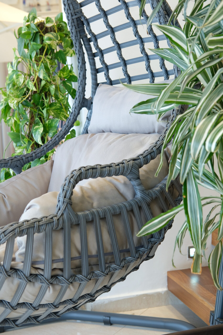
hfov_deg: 25.5
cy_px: 168
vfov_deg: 37.5
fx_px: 493
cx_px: 112
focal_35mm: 53
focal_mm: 35
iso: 800
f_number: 4
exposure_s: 1/125
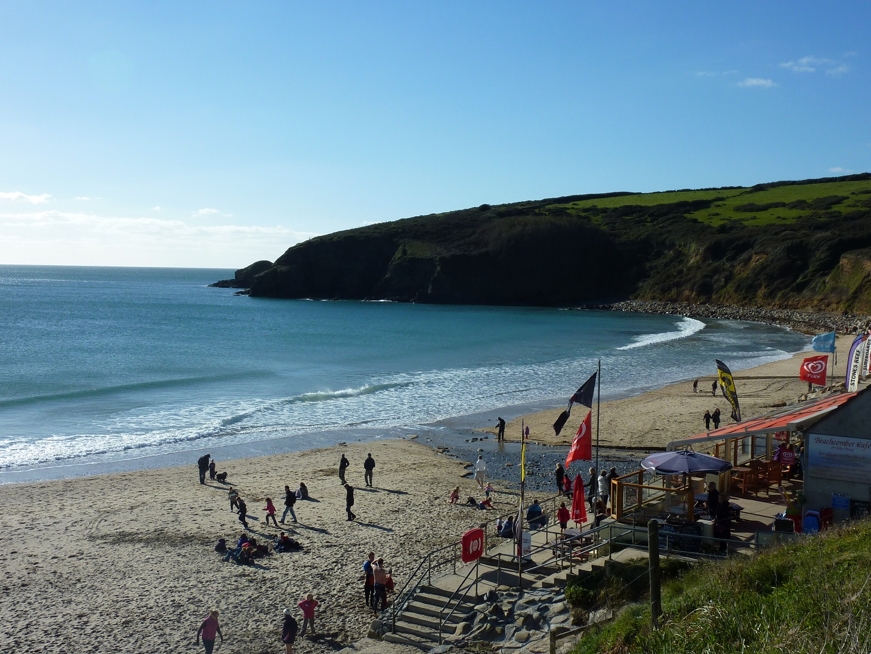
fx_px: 1006
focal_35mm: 40
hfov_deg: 46.8
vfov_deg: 36.0
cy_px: 327
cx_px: 436
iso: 80
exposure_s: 1/500
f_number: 5.6
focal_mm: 6.5
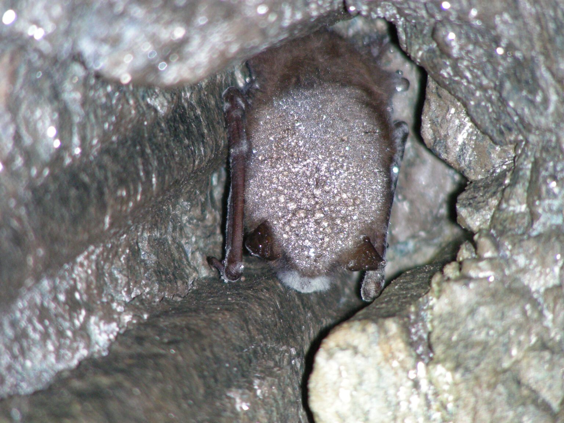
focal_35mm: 380
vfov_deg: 3.9
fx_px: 6191
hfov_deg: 5.2
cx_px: 282
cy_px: 212
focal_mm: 63.3
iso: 200
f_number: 3.5
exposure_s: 1/120
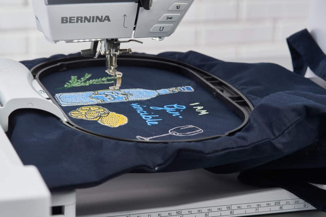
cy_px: 108
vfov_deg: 13.0
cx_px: 163
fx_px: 951
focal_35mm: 105
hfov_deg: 19.5
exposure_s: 1/8
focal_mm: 105
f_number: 11
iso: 100
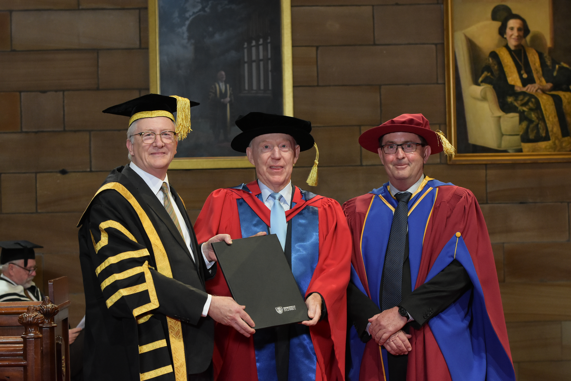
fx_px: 1666
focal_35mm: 105
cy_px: 190
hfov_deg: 19.5
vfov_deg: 13.0
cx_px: 286
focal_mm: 70
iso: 2000
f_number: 5
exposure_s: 1/160
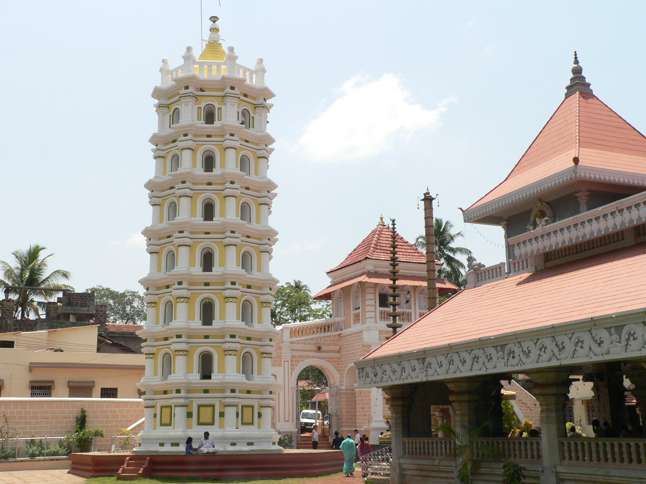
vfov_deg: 31.5
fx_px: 858
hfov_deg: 41.2
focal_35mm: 46
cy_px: 242
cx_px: 323
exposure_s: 1/640
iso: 200
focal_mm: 7.6
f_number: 5.6
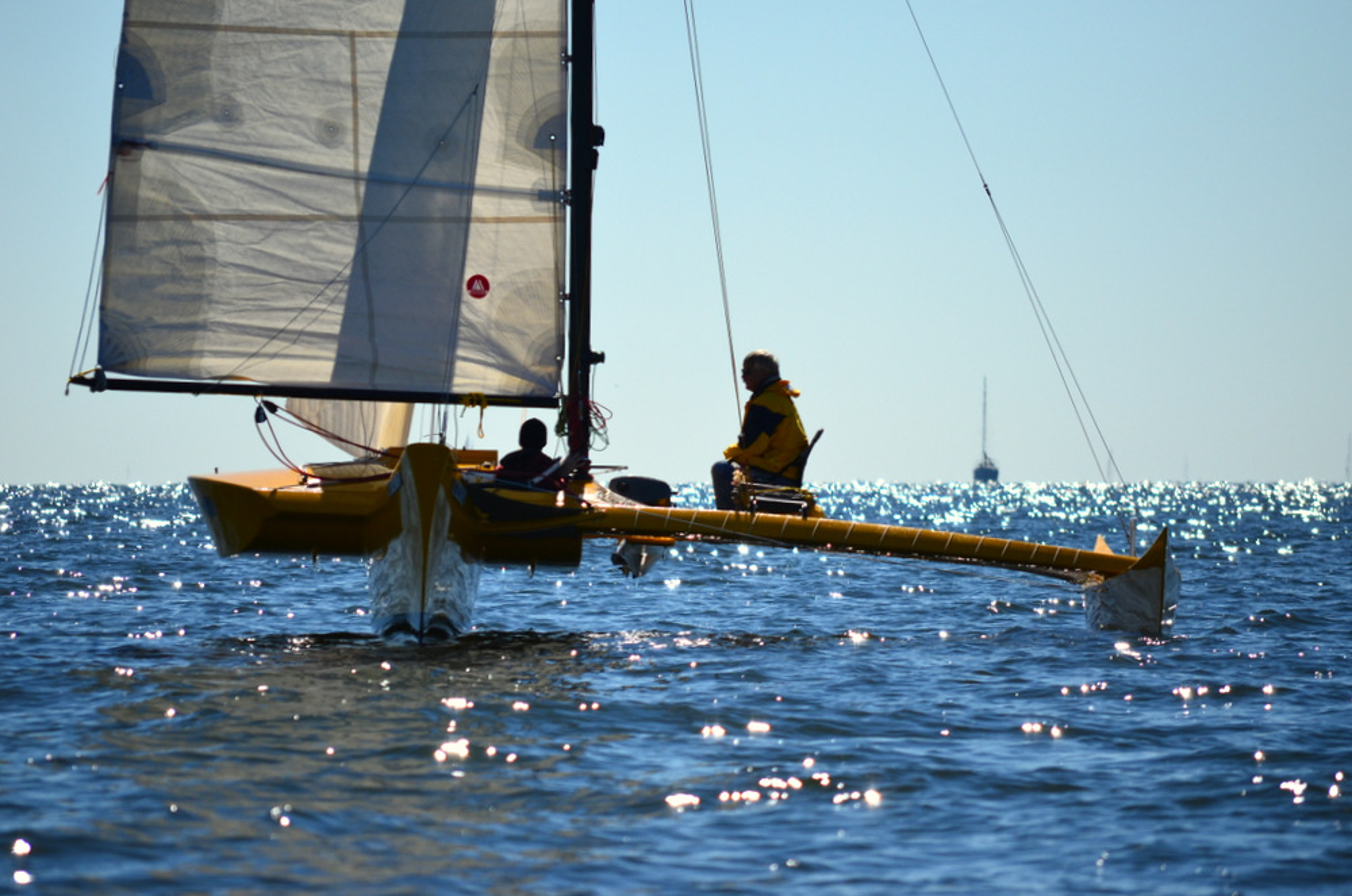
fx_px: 11247
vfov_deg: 4.6
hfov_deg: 6.9
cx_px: 676
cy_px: 448
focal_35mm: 300
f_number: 5.6
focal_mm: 200
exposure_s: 1/4000
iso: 450
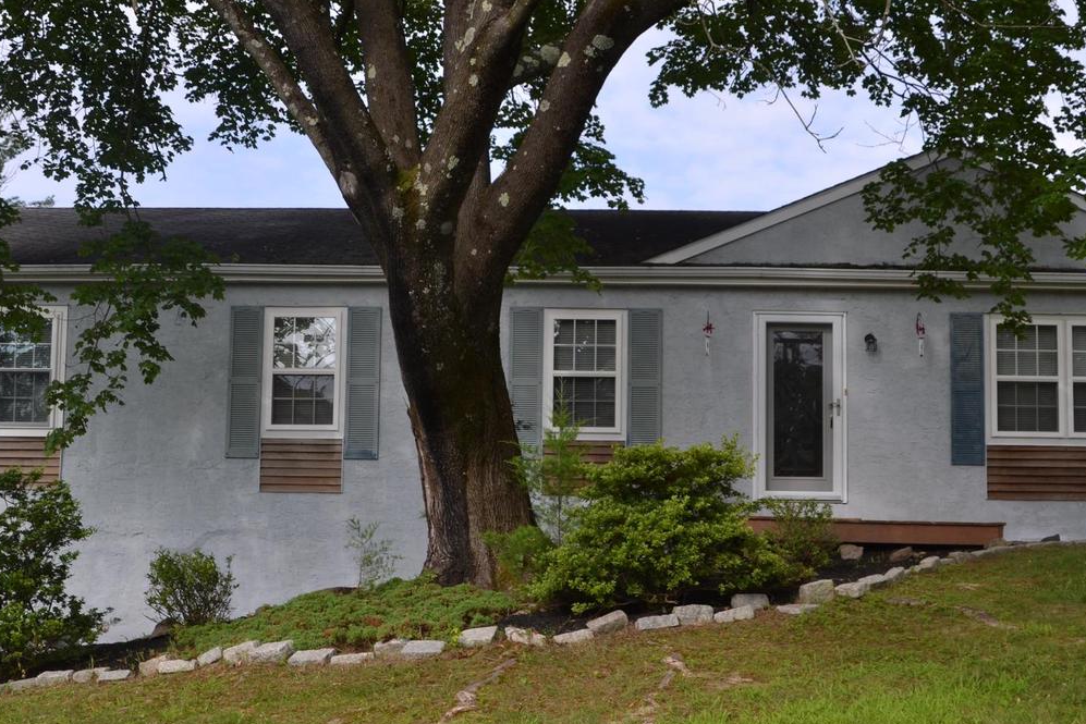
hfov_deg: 38.1
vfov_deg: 25.9
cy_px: 468
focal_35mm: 52
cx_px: 597
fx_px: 1569
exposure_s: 1/160
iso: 100
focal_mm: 24
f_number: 6.3
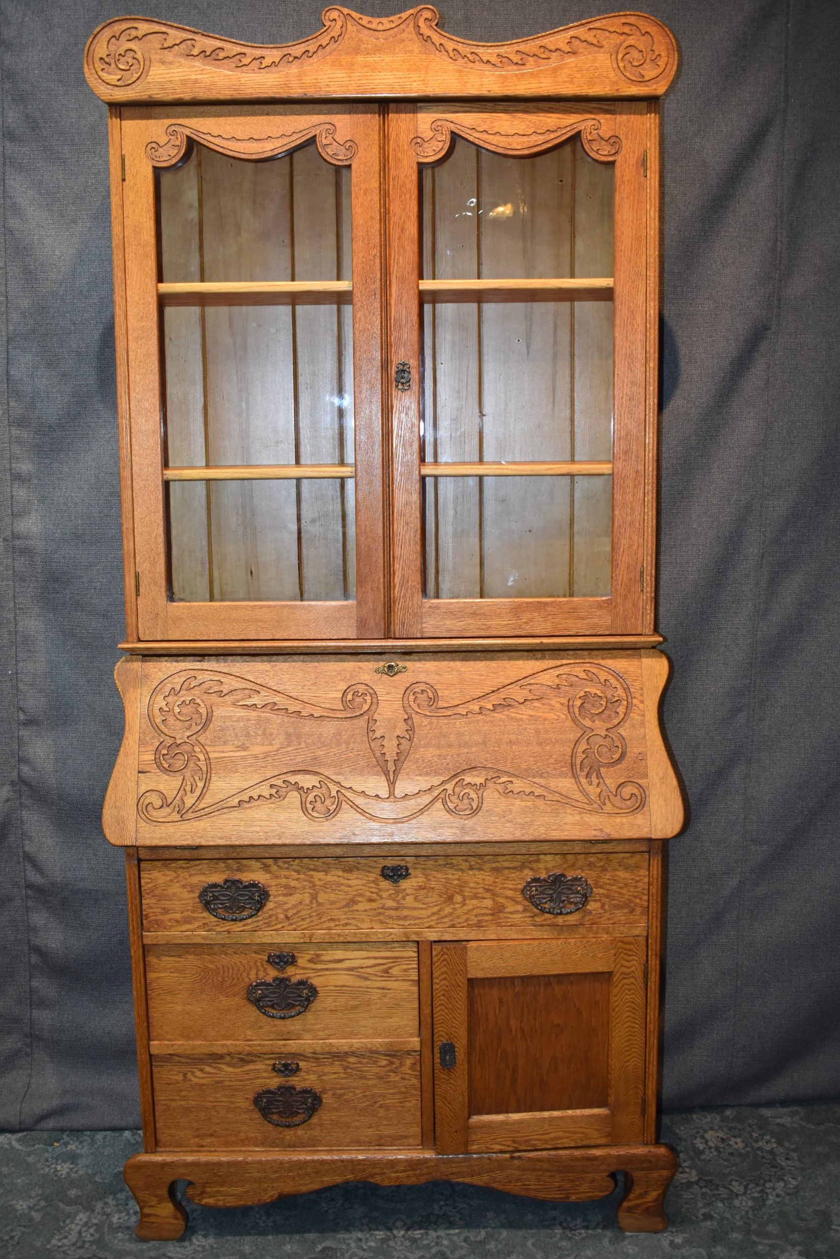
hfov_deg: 36.9
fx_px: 1259
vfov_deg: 53.1
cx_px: 420
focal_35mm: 36
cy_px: 630
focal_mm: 24
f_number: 4.5
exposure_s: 1/80
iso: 800
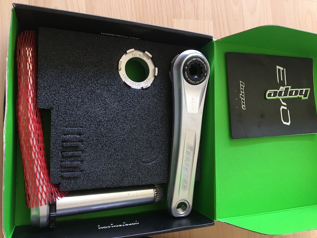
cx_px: 158
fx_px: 266
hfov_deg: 61.7
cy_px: 119
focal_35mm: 29
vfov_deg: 48.2
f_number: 2.2
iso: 100
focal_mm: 4.15
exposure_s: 1/33
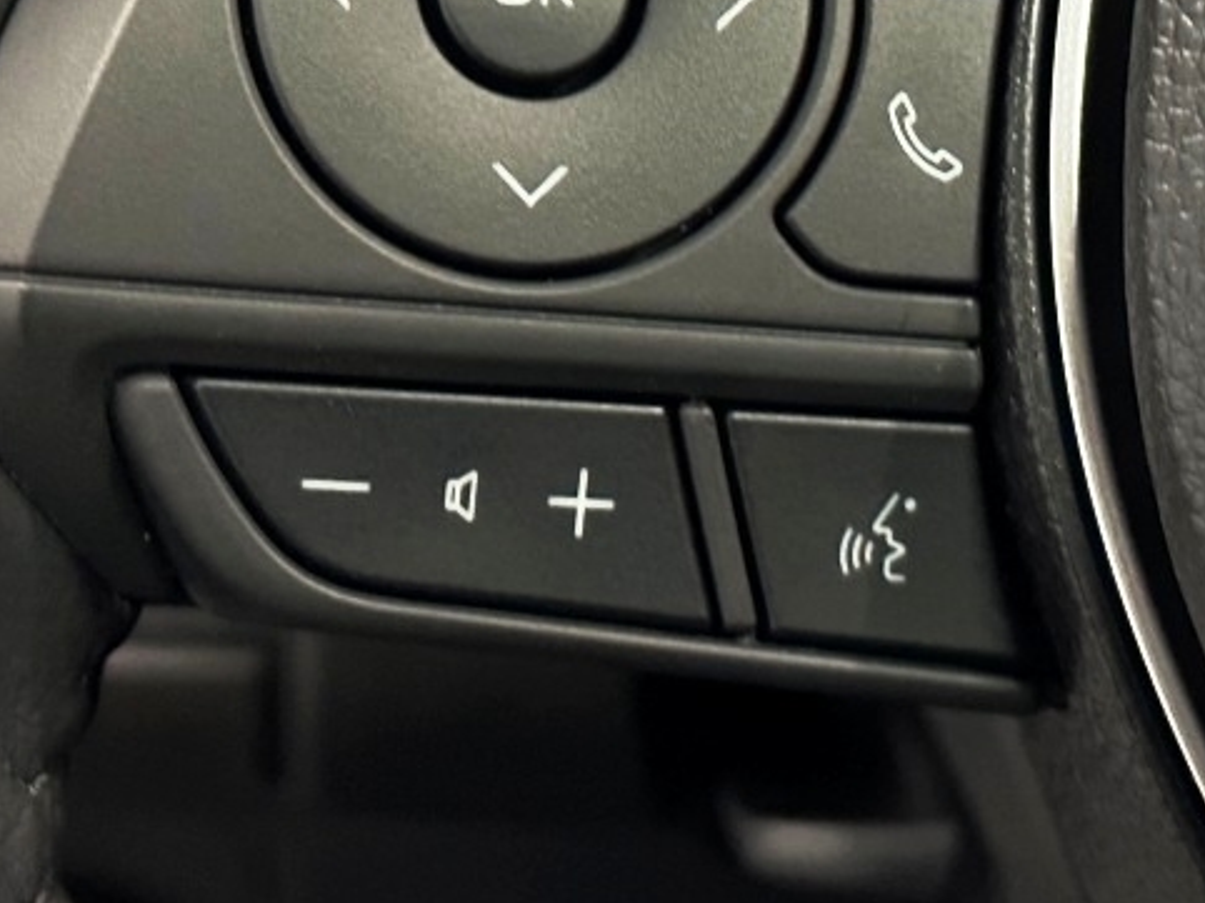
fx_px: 3549
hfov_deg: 19.3
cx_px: 578
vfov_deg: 14.3
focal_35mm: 102
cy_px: -13
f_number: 1.78
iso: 640
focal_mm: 6.86
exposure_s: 1/24
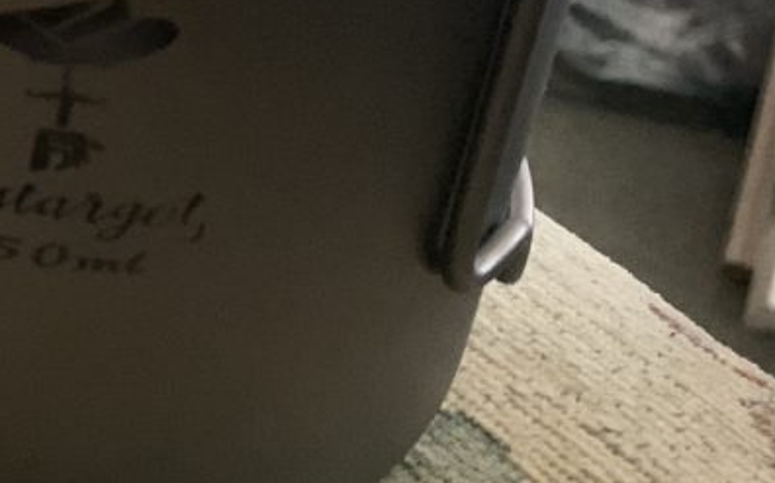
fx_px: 2259
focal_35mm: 107
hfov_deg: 16.7
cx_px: -552
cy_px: 35
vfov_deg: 12.1
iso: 800
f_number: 1.8
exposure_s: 1/30
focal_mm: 4.25
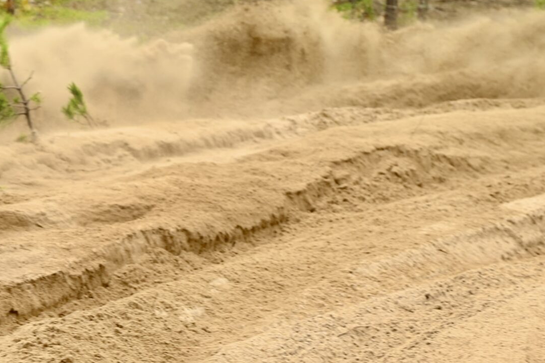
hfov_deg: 12.3
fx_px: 2511
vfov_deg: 8.2
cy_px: -13
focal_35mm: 166
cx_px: 44
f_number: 3.5
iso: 320
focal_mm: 70
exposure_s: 1/1000
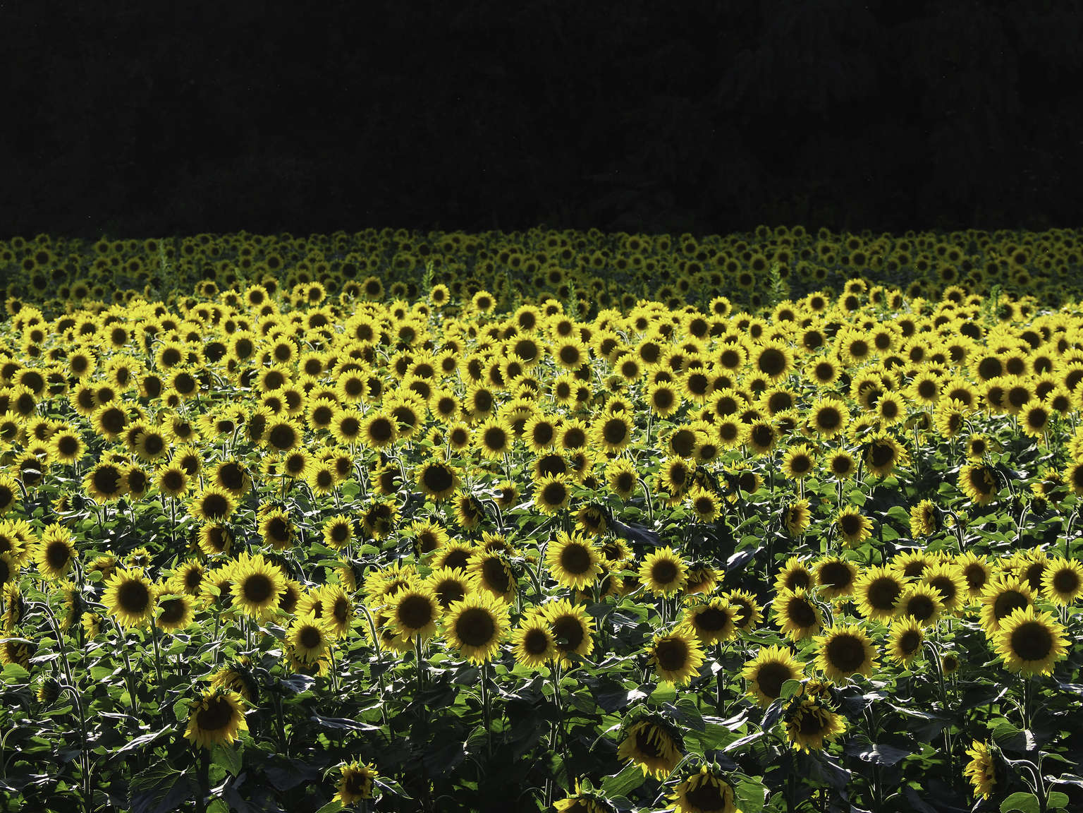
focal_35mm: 200
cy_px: 406
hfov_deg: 9.9
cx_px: 542
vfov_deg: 7.4
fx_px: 6257
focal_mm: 100
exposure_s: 1/640
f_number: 7.1
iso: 200
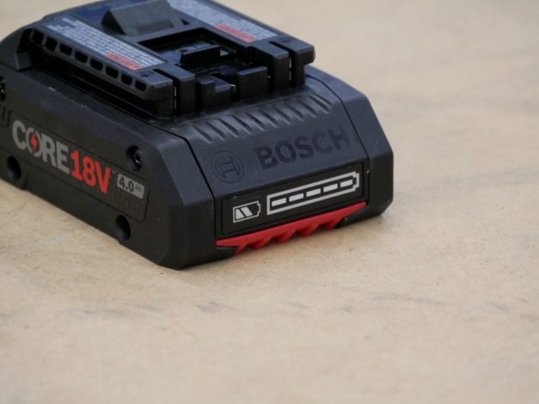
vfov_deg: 5.3
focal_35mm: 280
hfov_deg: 7.1
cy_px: 202
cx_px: 270
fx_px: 4359
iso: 3200
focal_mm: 140
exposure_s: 1/160
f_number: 5.6
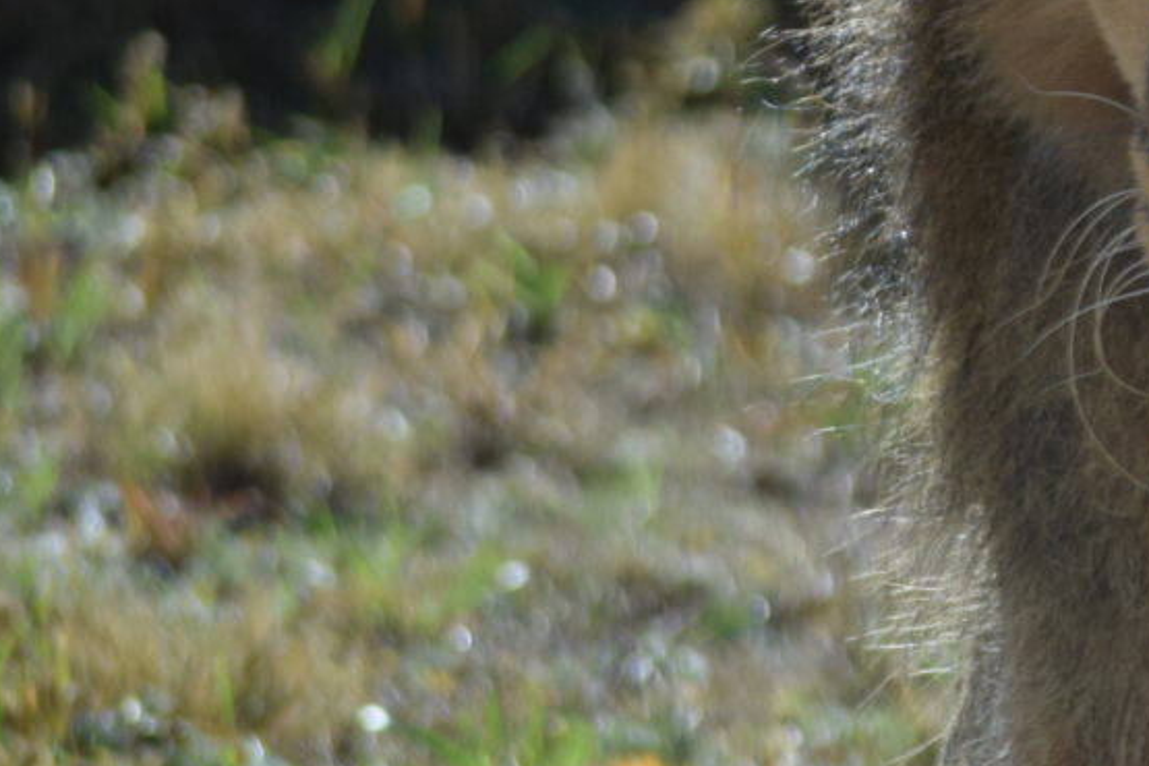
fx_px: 17297
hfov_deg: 3.8
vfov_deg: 2.5
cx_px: 1642
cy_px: 49
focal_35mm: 542
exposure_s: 1/1250
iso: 400
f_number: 4.5
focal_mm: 98
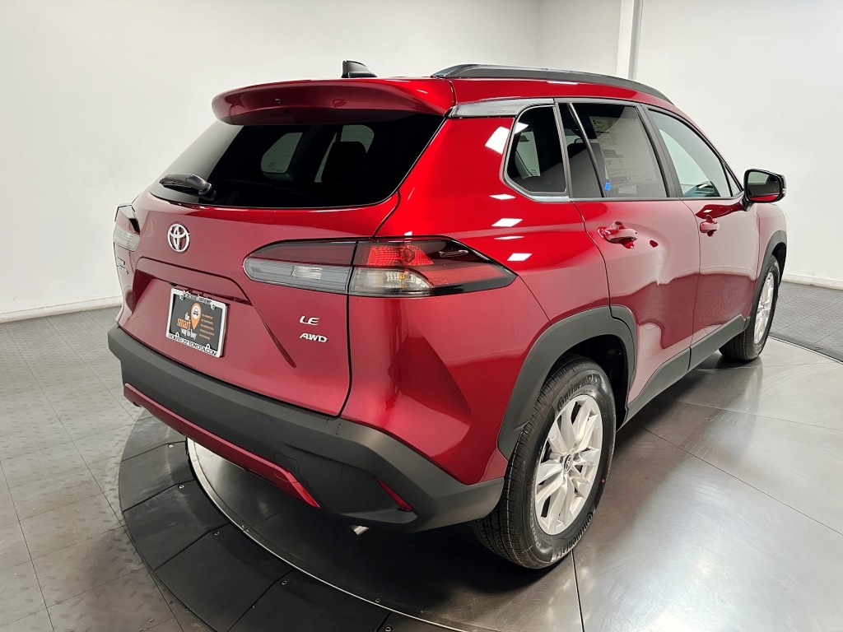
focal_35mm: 24
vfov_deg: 56.8
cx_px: 422
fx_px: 584
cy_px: 316
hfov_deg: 71.6
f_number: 1.78
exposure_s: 1/60
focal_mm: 6.86
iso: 500
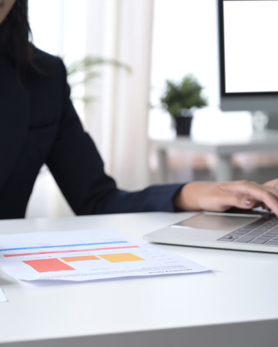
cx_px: 44
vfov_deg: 21.7
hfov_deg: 17.3
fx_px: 905
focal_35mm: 88
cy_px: 173
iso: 640
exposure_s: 1/250
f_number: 4
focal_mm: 62
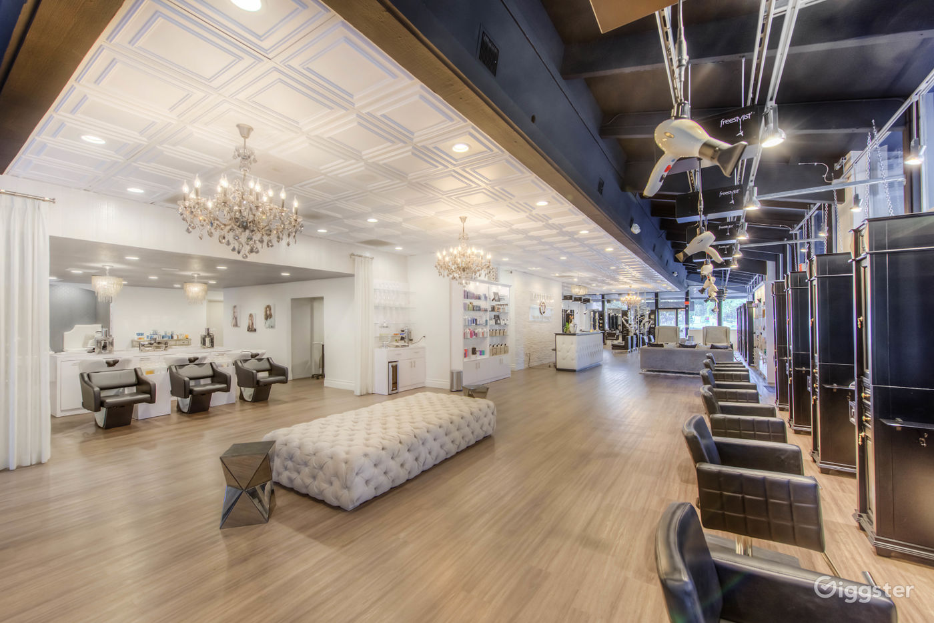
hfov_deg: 104.2
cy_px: 312
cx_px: 467
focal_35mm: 14
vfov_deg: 81.2
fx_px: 363
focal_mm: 14
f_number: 5.6
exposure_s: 1/8
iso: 160
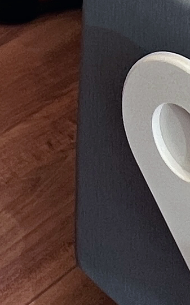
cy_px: -518
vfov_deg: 12.7
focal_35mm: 103
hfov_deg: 12.4
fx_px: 853
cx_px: -50
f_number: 1.8
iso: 50
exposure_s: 1/120
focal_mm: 1.57
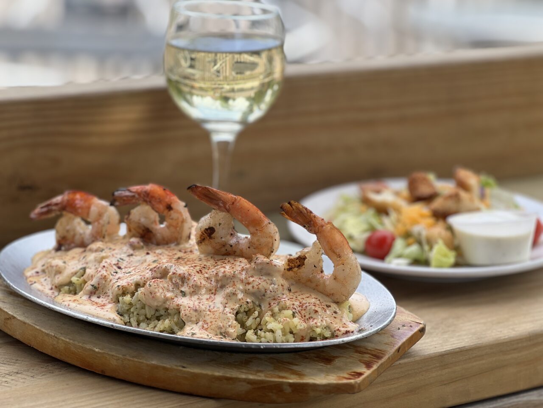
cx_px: 272
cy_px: 204
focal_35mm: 77
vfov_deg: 19.1
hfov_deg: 25.3
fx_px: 1208
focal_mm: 9
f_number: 2.8
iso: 20
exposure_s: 1/123
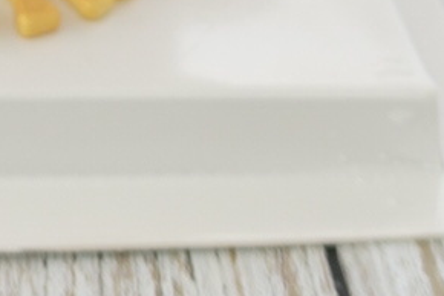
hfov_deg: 14.5
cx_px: -168
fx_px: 1652
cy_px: -747
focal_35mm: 134
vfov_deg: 7.9
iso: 125
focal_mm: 8.8
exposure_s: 1/60
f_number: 1.8
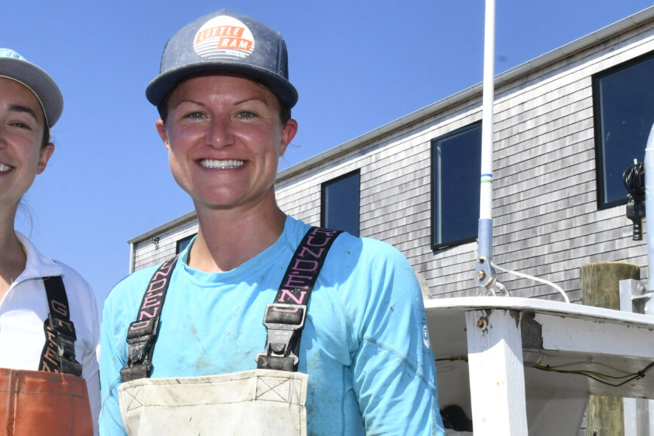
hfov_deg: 35.9
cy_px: 268
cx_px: 223
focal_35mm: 55
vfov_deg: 24.6
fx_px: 999
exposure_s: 1/320
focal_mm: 19
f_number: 20
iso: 640
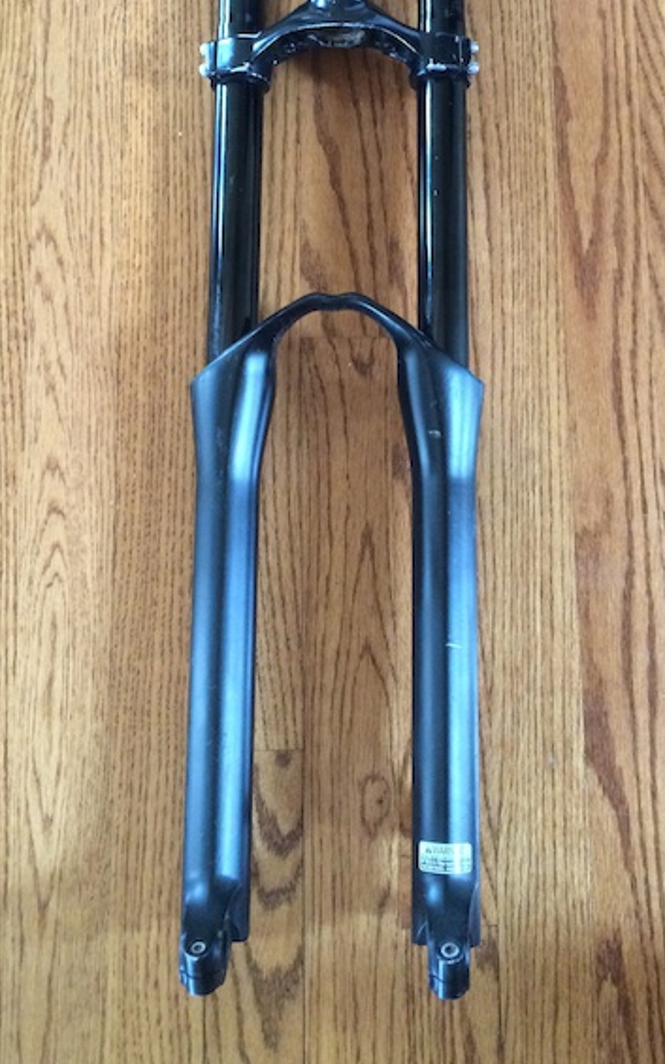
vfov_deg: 43.7
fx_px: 1305
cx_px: 367
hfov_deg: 28.6
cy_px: 352
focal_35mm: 45
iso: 320
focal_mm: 4.12
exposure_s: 1/24
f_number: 2.2
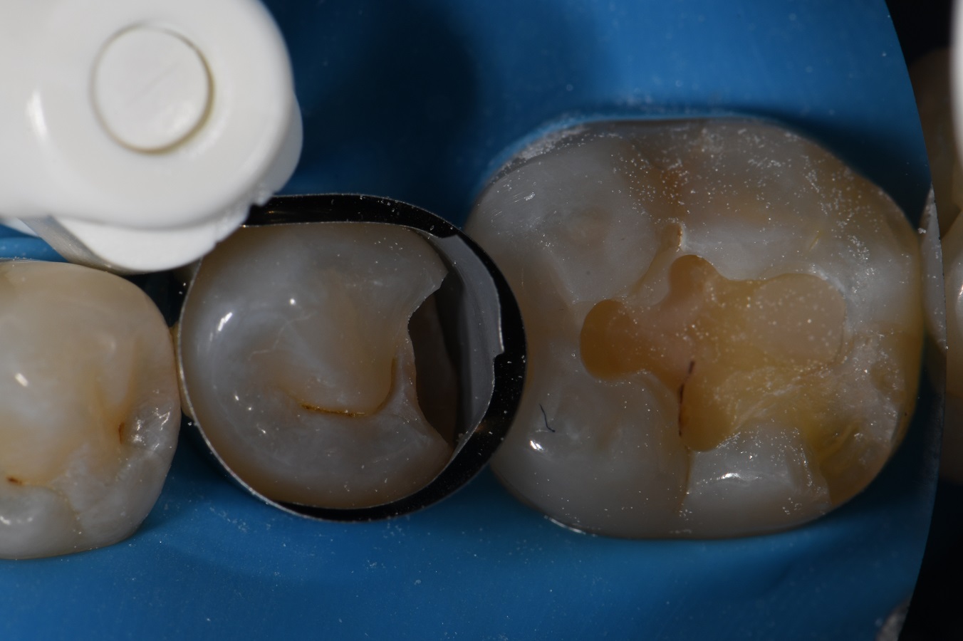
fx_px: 4198
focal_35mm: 157
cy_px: 320
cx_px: 482
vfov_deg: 8.7
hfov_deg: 13.1
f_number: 32
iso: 200
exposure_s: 1/160
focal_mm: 105
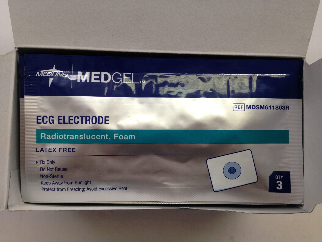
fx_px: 307
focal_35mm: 33
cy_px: 121
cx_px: 161
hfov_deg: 55.4
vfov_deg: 42.9
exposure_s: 1/40
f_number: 2.4
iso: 50
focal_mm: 4.12
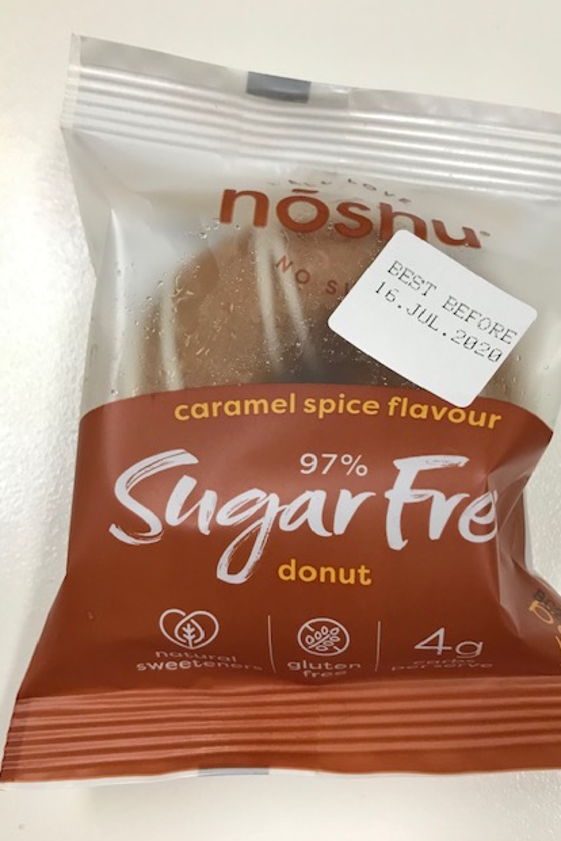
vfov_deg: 61.9
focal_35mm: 30
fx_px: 701
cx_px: 313
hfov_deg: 43.5
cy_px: 413
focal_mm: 3.99
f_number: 1.8
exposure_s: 1/25
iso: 32
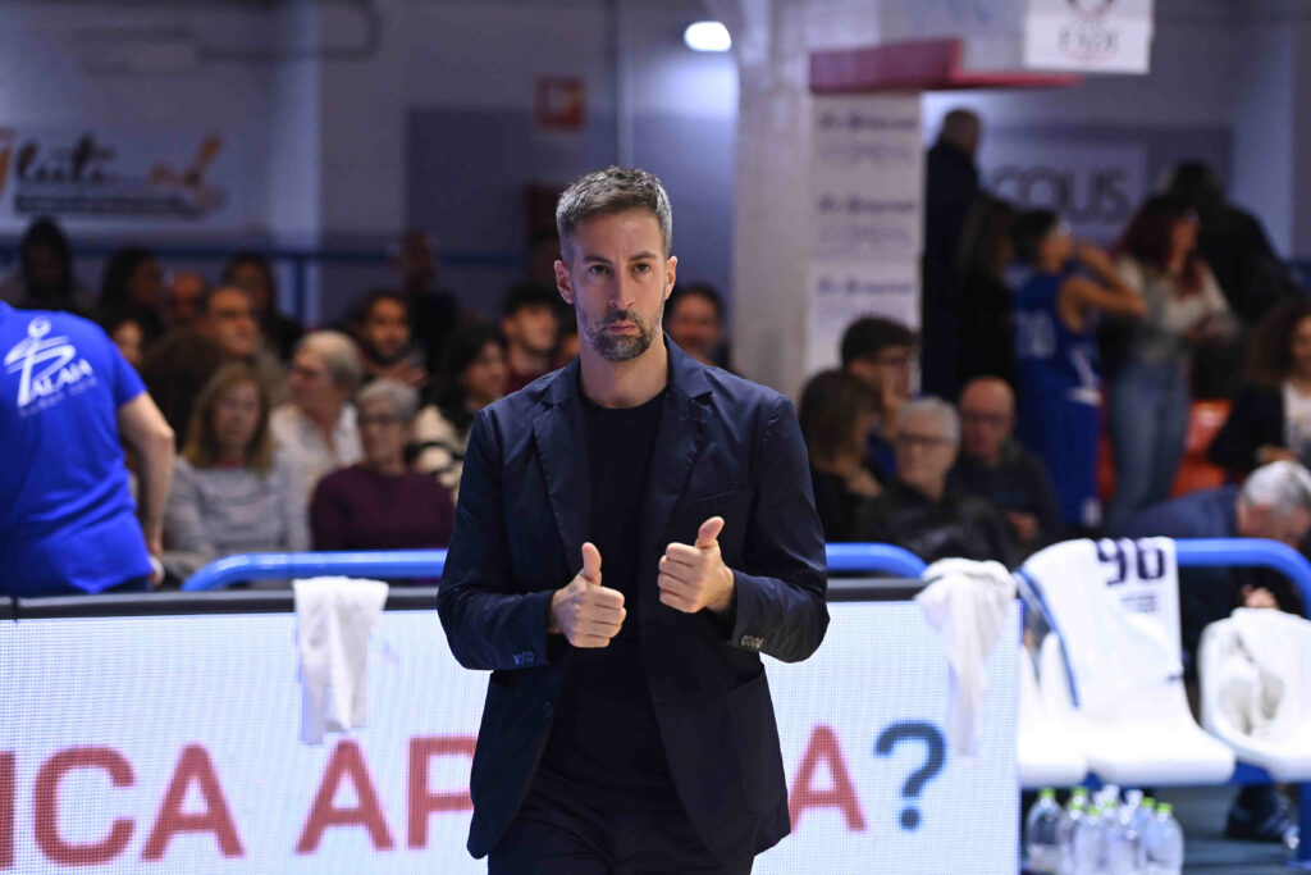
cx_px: 656
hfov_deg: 17.1
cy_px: 438
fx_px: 4370
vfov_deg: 11.4
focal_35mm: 120
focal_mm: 120
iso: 3200
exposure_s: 1/1000
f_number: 3.2
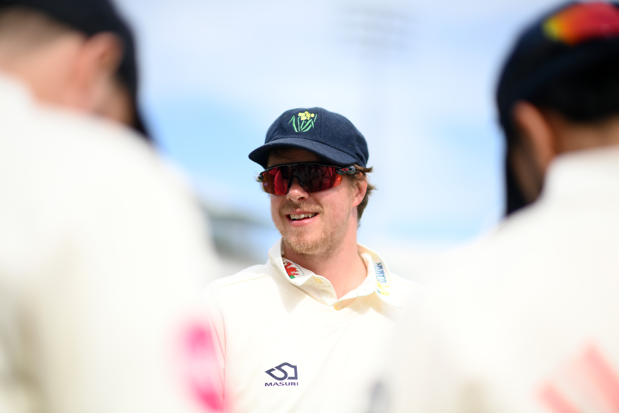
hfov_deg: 23.9
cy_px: 206
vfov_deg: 16.1
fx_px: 1461
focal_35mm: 85
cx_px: 310
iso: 125
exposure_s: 1/6400
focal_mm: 85
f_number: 1.4
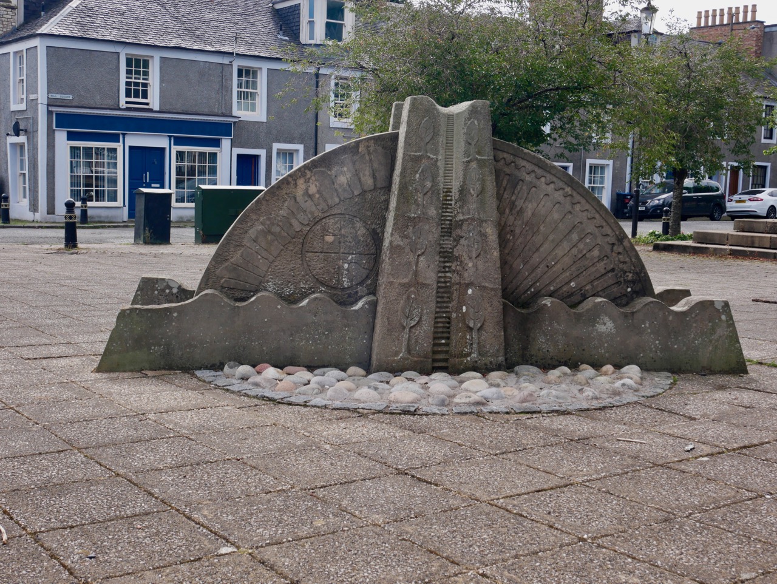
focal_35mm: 42
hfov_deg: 44.8
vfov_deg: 34.4
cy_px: 292
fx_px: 943
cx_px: 388
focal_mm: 21
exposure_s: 1/200
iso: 200
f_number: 7.1
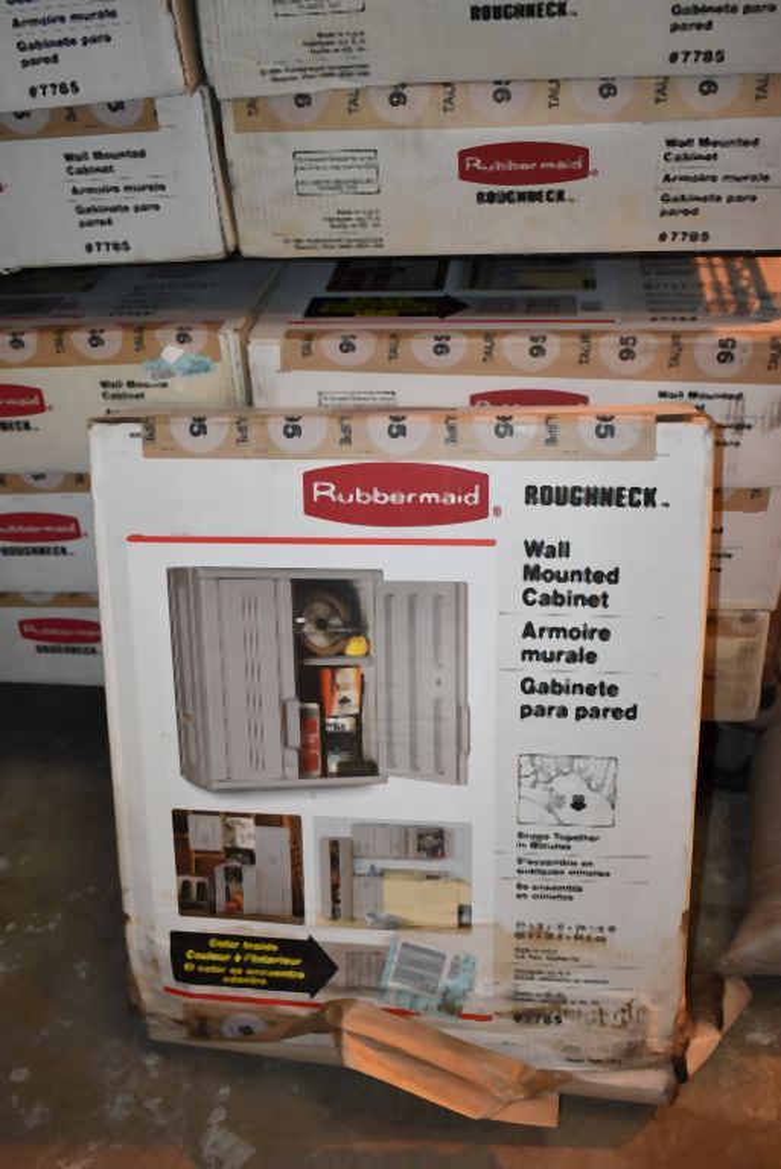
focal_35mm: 36
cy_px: 584
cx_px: 390
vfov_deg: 53.1
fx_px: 1170
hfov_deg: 36.9
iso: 800
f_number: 3.8
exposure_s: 1/60
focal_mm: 24
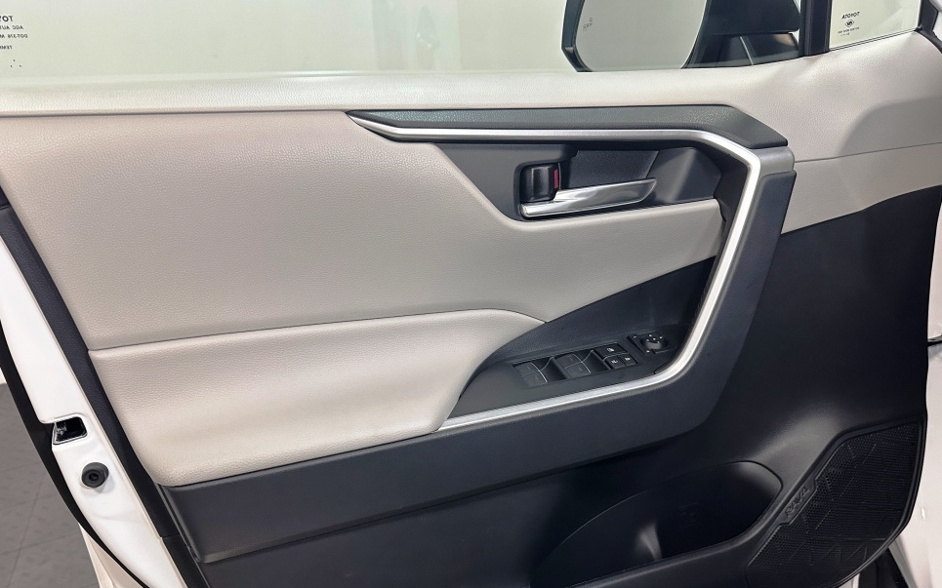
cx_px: 497
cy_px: 363
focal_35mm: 27
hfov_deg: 68.3
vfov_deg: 45.7
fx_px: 693
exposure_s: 1/60
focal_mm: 6.86
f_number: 1.78
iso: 320
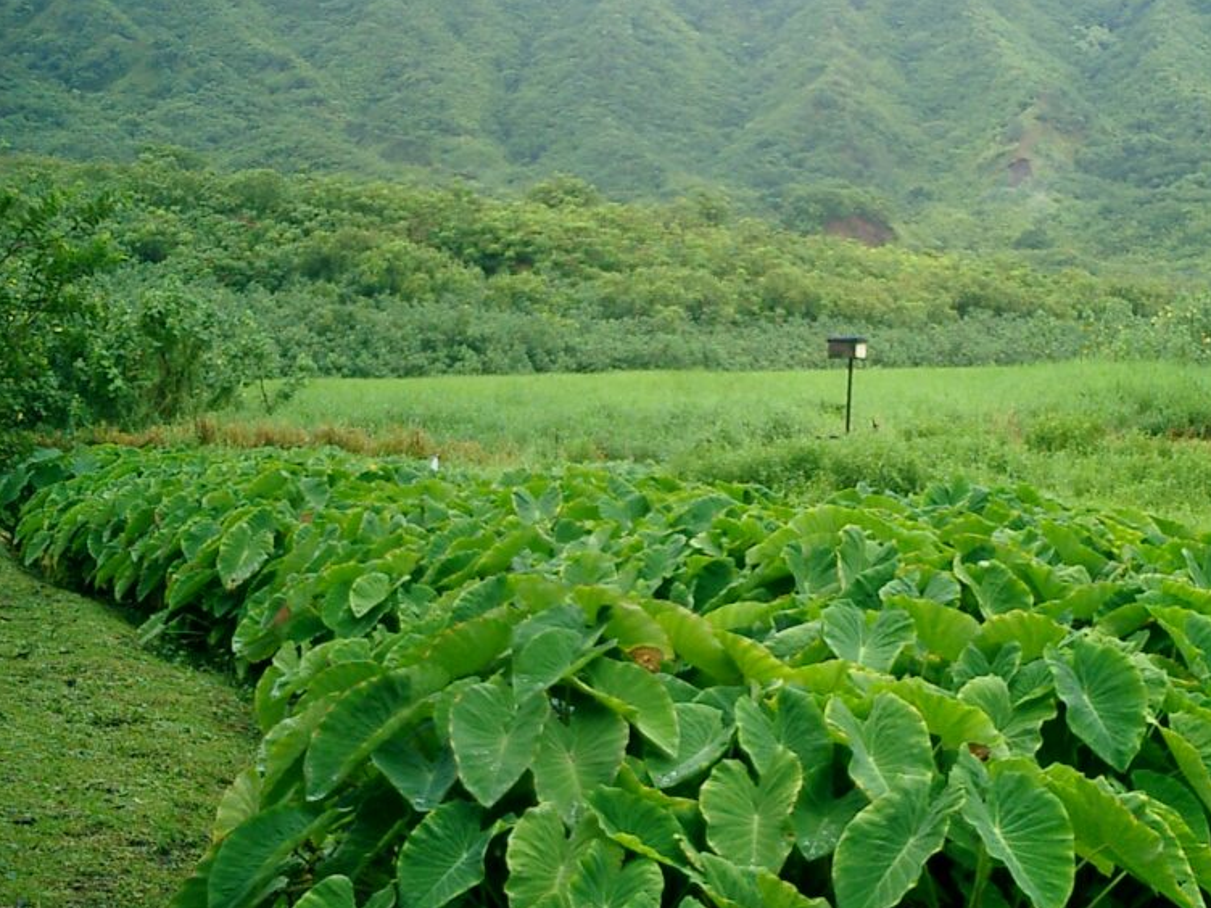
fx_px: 1714
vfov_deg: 29.7
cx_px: 815
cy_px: 506
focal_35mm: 49
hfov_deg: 38.4
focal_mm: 7.5
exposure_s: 1/160
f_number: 3.2
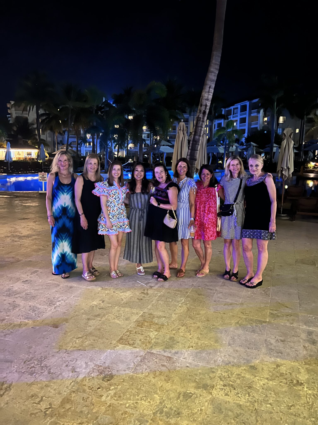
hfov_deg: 53.1
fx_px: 318
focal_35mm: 26
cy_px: 212
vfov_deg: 67.3
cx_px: 159
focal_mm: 5.7
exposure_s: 1/14
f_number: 1.5
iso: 2000
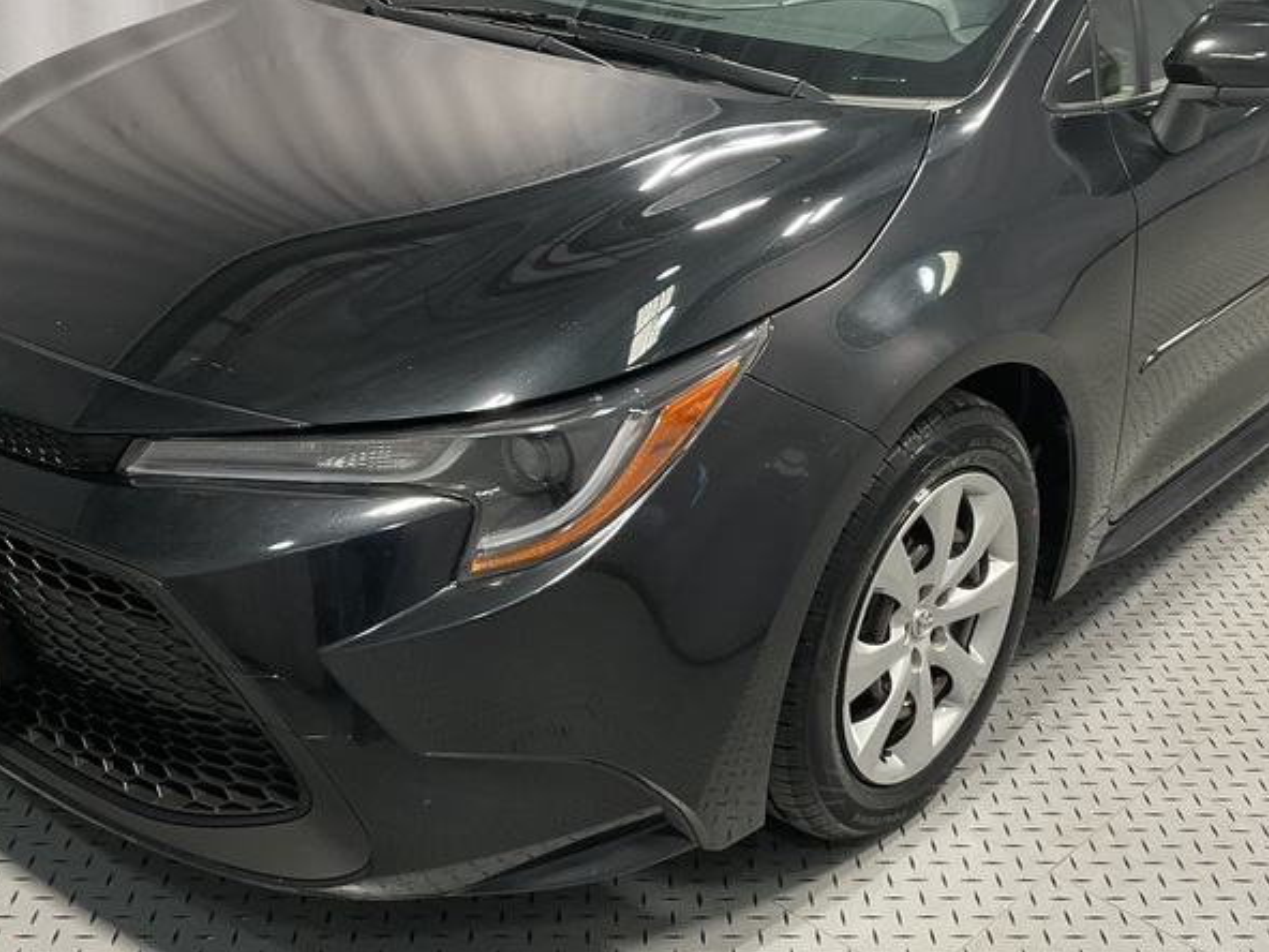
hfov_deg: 40.4
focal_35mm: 47
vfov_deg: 30.7
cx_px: 671
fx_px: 1723
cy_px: 354
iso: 40
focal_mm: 3
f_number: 1.8
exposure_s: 1/60
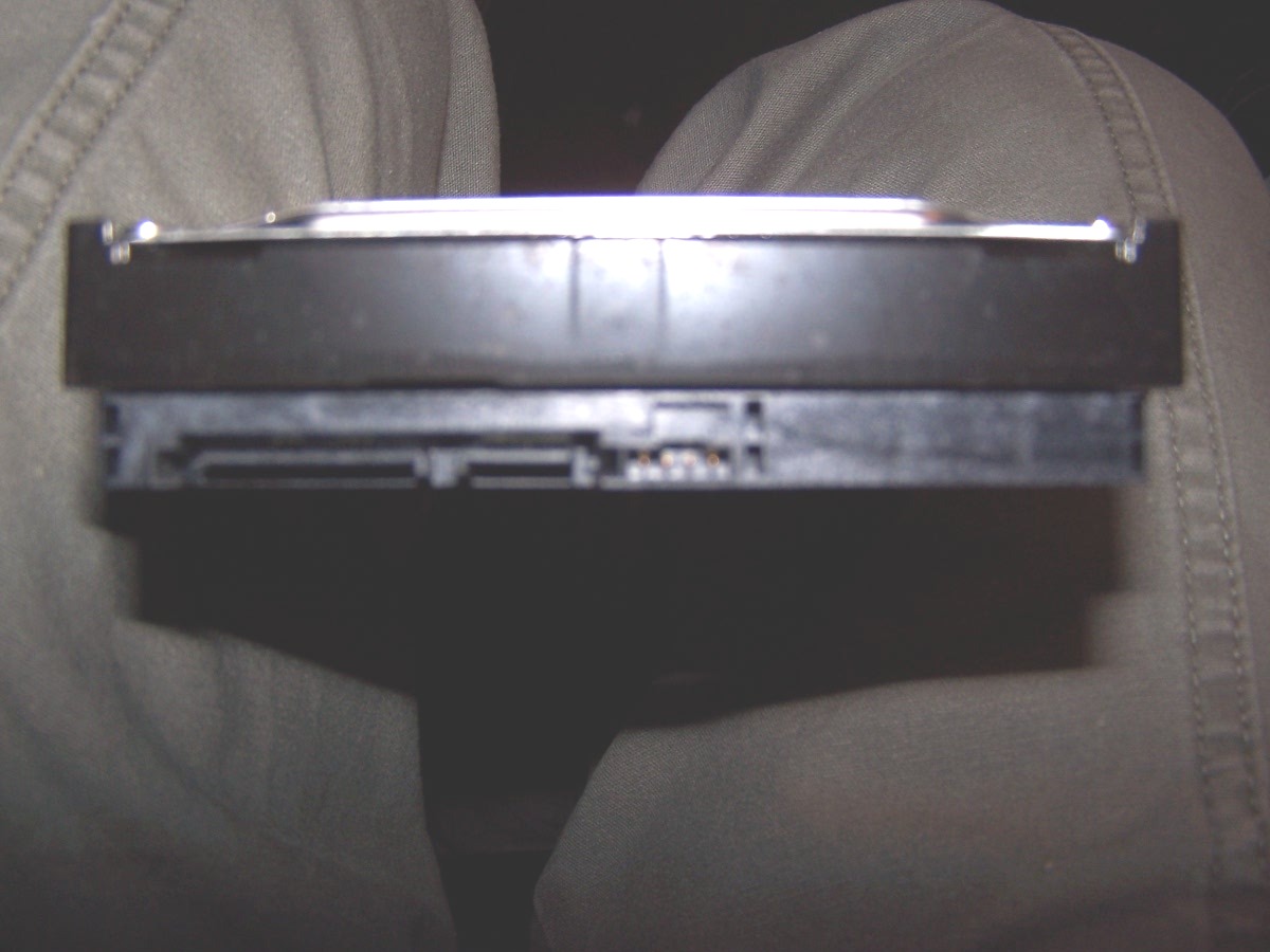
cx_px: 635
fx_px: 1394
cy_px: 476
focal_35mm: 38
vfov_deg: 37.7
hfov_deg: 49.0
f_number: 2.8
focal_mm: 6.3
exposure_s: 1/60
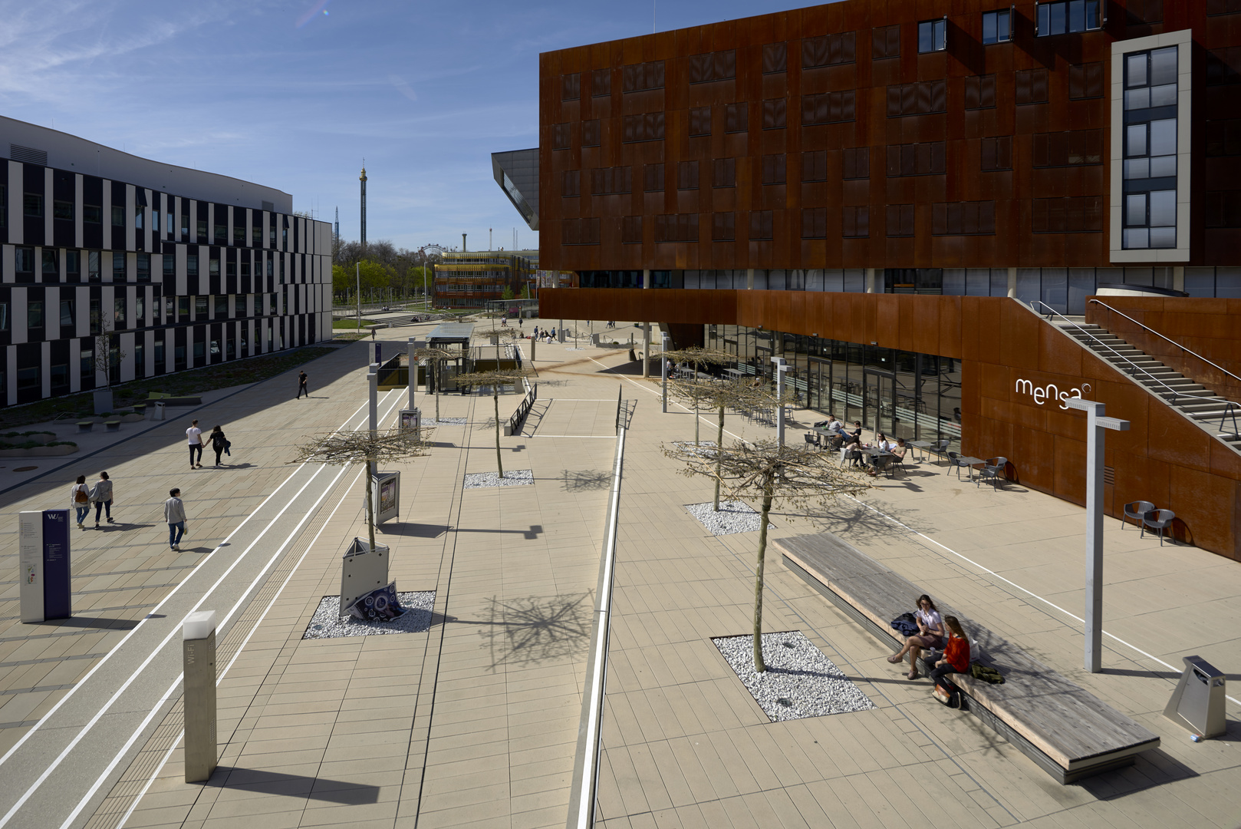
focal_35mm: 19
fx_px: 655
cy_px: 414
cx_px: 620
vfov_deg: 64.6
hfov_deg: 86.9
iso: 100
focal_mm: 19
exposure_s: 1/500
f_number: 5.6
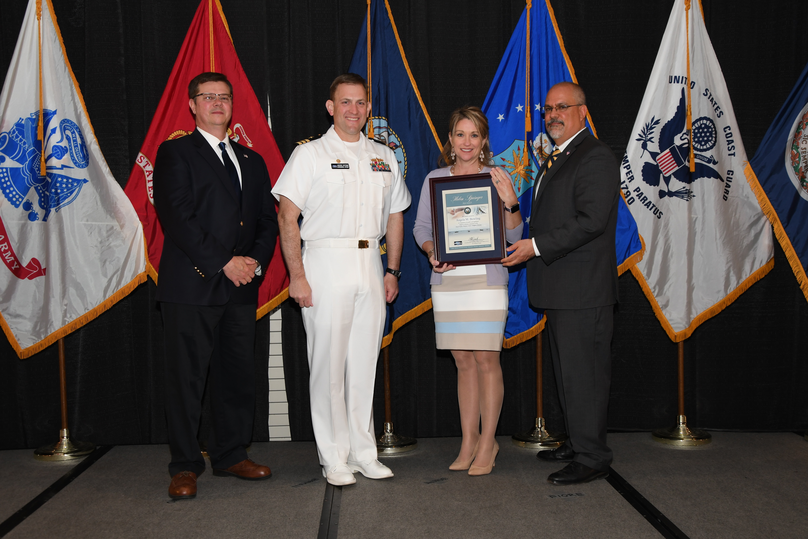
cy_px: 270
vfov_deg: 34.2
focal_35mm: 39
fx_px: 875
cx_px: 404
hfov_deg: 49.6
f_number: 5.6
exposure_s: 1/60
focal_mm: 26
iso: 400
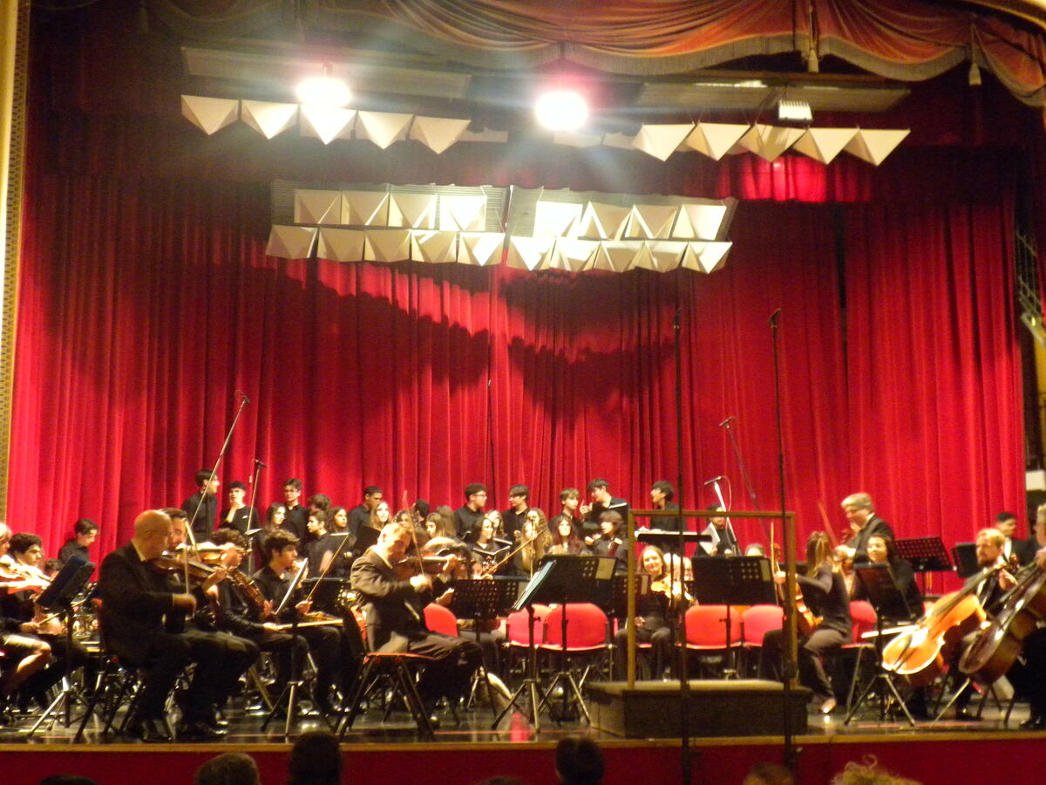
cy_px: 392
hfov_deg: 36.8
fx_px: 1571
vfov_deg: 28.0
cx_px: 523
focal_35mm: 52
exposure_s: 1/9.8
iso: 682
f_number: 4.3
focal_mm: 9.1
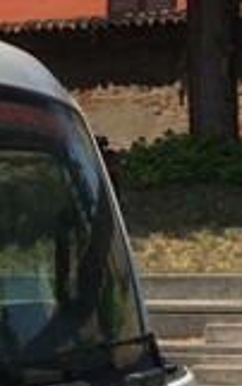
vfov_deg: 10.6
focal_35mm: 195
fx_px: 2052
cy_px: 384
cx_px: -618
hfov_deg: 6.0
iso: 32
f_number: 2.2
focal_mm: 4.15
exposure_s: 1/3425
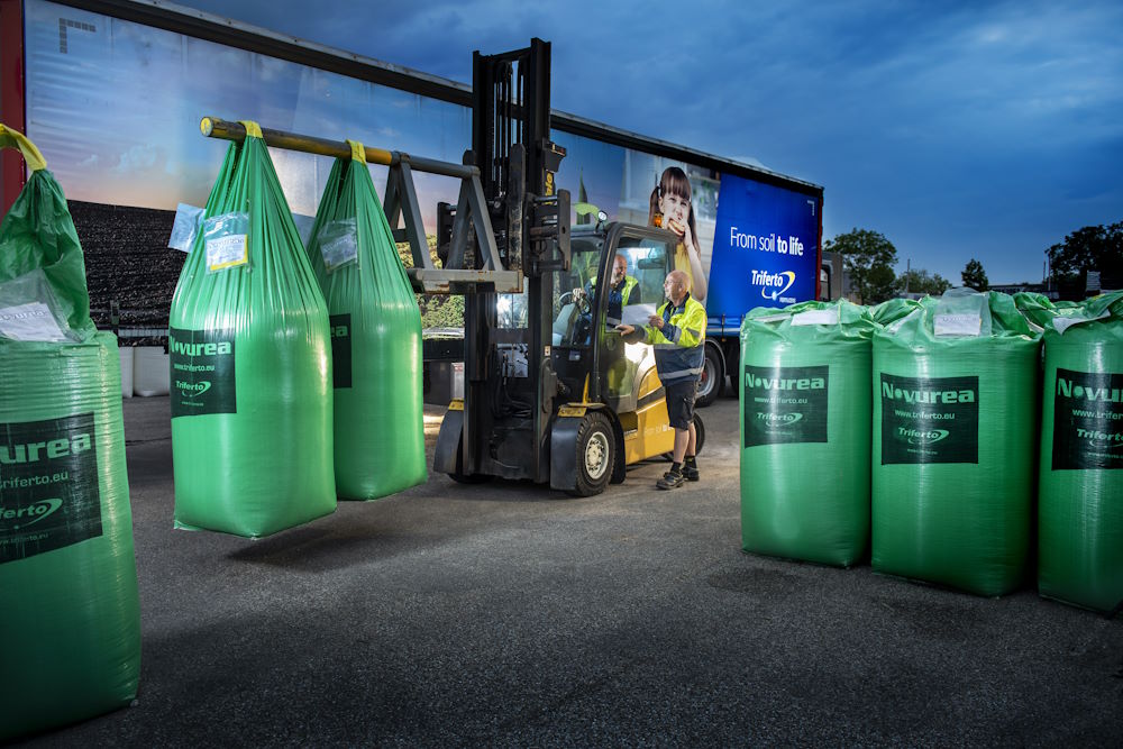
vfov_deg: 47.9
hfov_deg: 67.4
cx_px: 562
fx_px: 842
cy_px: 374
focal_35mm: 27
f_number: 5
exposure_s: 1/250
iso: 40
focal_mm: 27
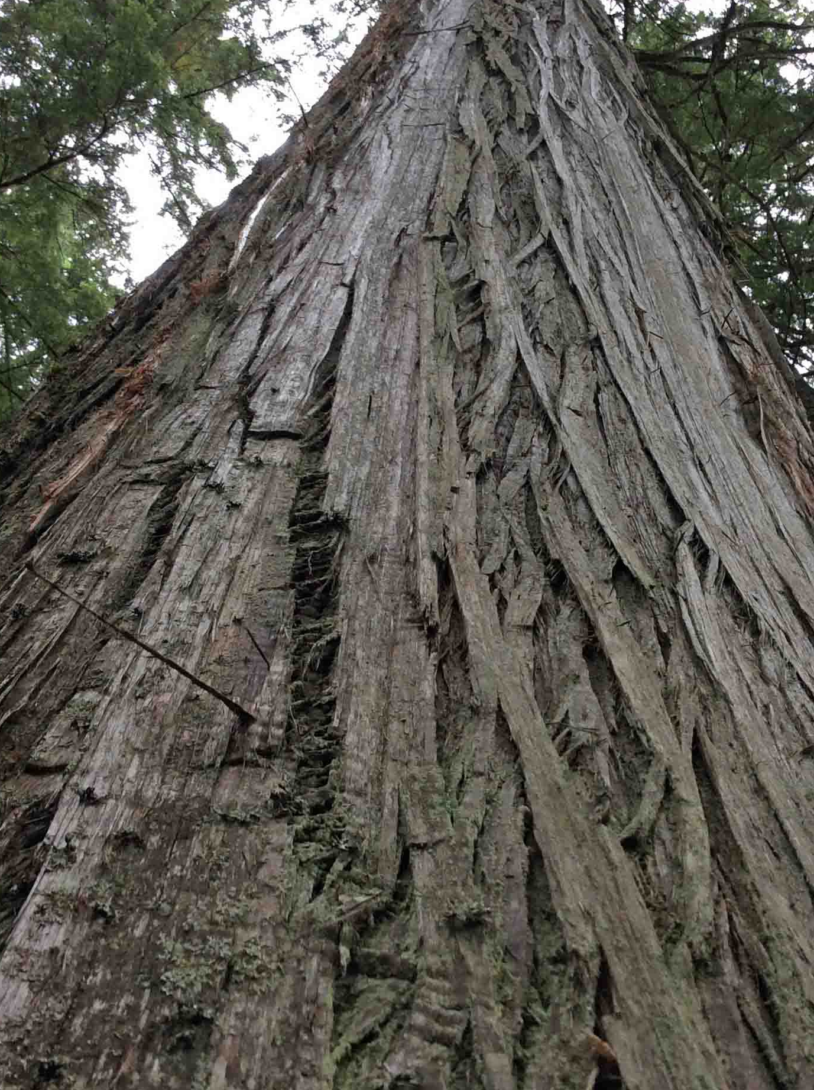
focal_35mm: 45
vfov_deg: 42.1
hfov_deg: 32.1
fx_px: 1414
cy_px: 590
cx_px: 470
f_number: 2.4
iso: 40
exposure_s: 1/30
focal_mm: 3.3
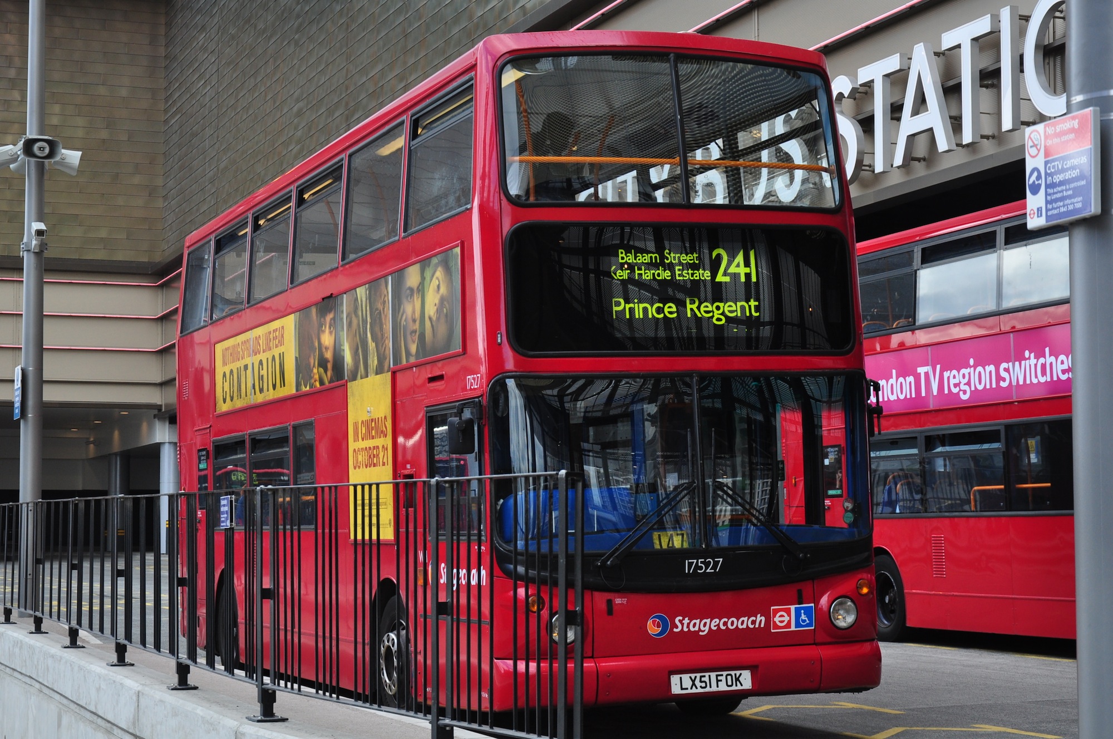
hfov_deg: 28.1
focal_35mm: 72
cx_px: 556
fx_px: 2223
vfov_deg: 18.9
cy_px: 370
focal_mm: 48
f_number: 8
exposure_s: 1/250
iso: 400
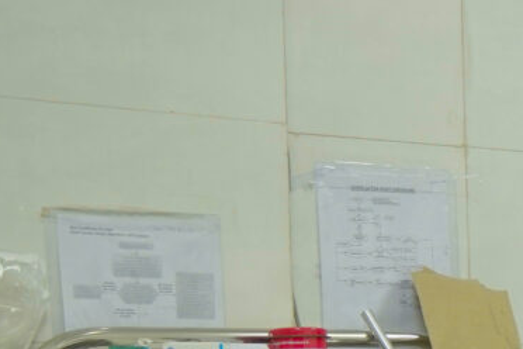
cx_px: 1255
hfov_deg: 12.3
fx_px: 1918
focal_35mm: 132
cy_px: 544
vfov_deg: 10.0
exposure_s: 1/100
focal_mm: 24
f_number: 2.8
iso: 3200
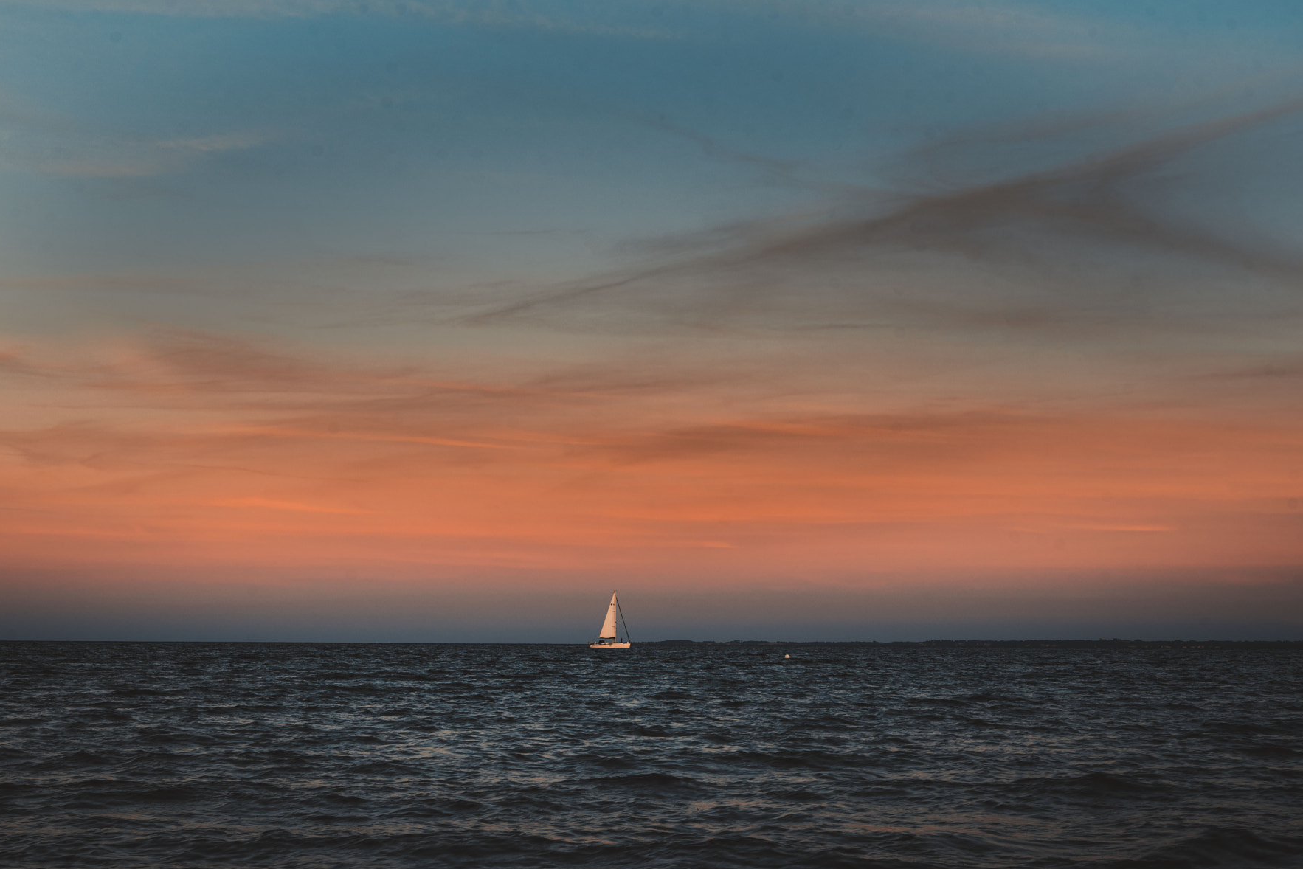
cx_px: 644
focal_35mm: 58
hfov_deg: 34.5
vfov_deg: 23.4
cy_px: 468
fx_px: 2099
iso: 100
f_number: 11
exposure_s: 1/20
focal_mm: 50
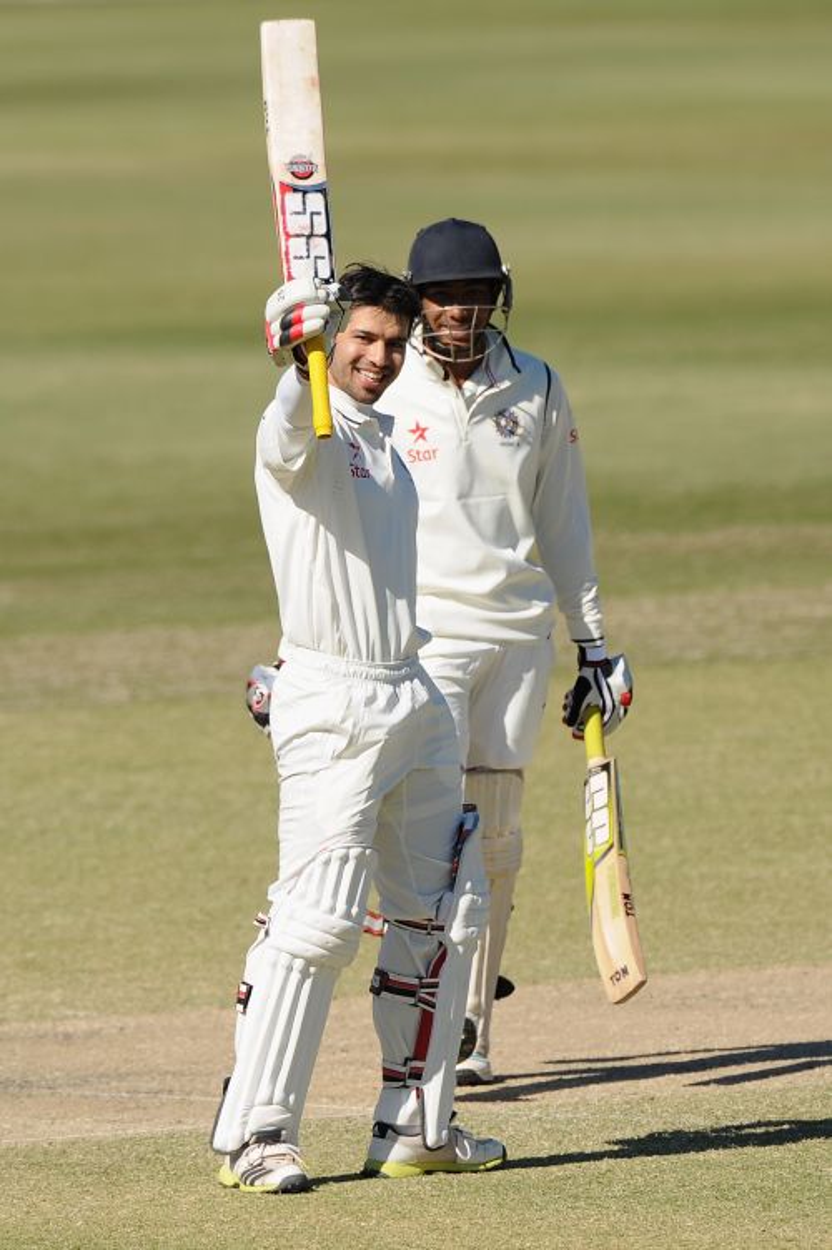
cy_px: 625
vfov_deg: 3.8
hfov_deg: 2.5
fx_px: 19083
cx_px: 416
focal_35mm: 550
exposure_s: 1/1250
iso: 200
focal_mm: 550
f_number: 5
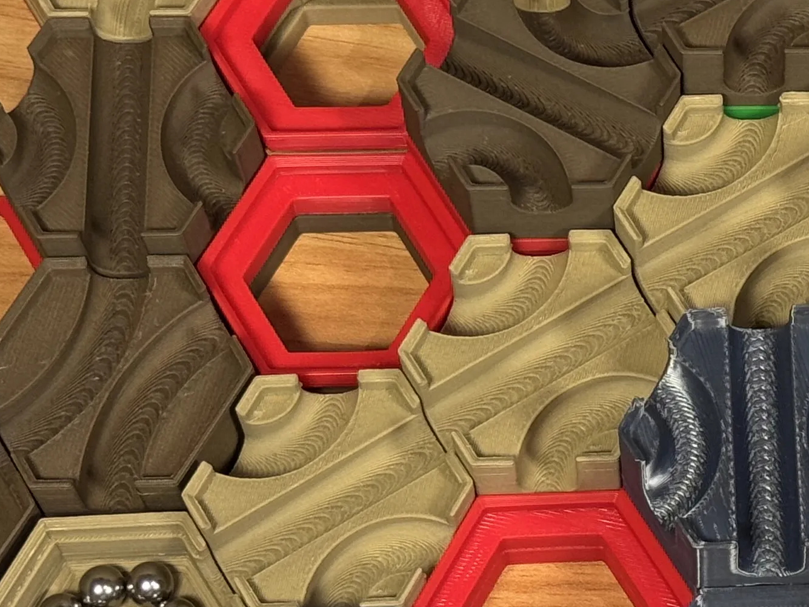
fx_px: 3388
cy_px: 301
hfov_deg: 13.4
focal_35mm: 145
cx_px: 805
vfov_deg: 10.2
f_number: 1.78
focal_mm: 6.76
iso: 125
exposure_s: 1/50
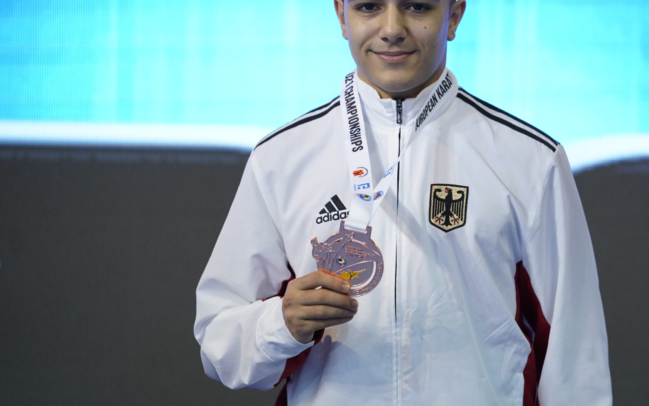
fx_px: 4739
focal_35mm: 268
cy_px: 163
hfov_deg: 7.8
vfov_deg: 4.9
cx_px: 410
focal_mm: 200
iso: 2500
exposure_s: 1/400
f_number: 2.8
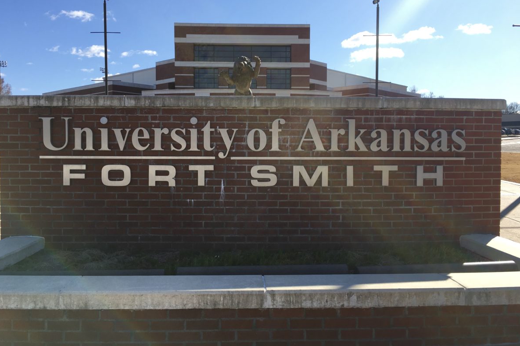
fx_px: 448
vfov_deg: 42.3
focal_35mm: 31
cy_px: 161
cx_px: 257
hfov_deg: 60.3
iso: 25
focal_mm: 4.15
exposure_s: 1/1131
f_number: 2.2
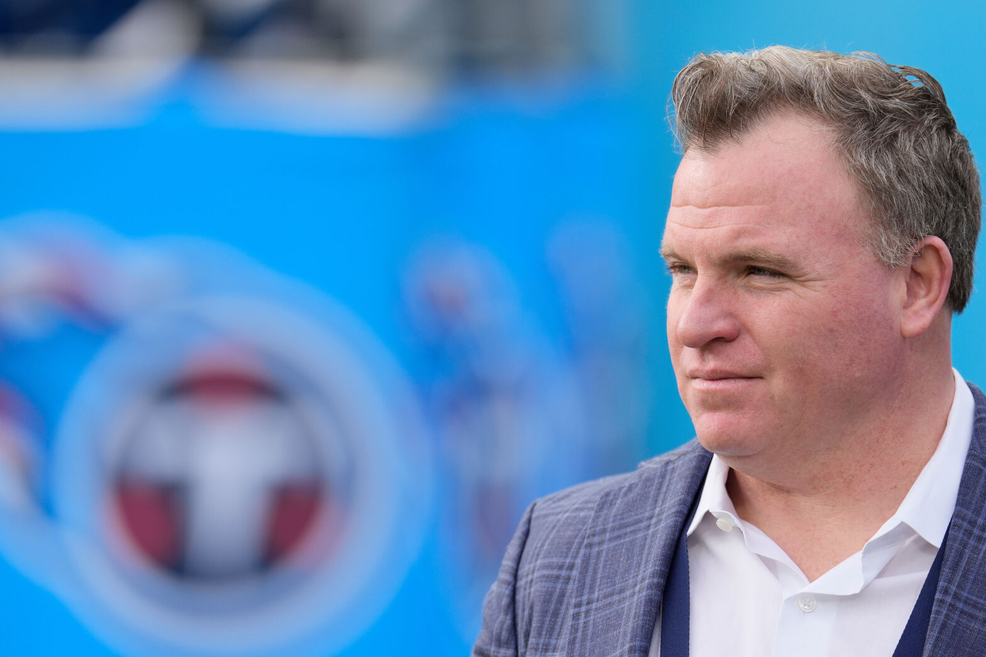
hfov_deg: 3.1
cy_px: 355
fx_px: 18402
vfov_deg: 2.0
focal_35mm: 672
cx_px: 468
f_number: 4
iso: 500
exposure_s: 1/1600
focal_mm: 600
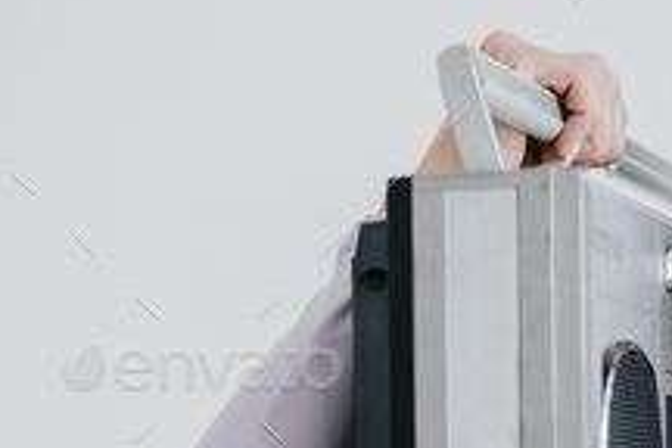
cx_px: 660
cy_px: 512
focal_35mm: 205
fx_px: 3826
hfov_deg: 10.0
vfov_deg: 6.7
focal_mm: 75
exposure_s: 1/400
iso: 500
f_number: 2.8
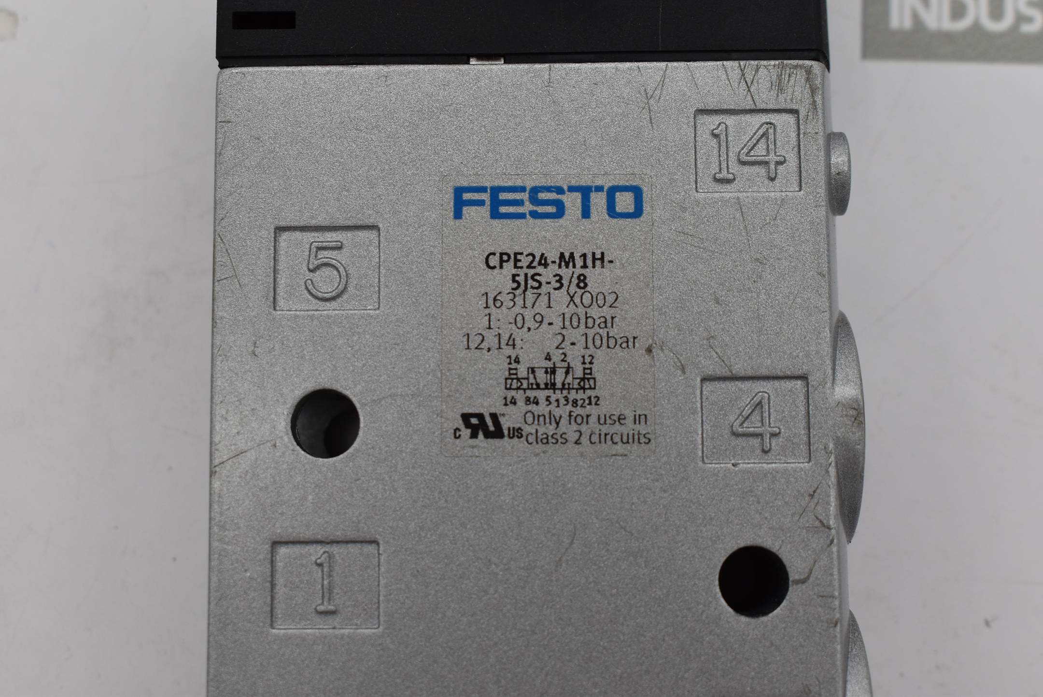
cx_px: 522
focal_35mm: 52
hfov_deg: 37.8
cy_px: 348
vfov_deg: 25.8
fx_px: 1522
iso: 320
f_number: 8
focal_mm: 35
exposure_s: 1/250
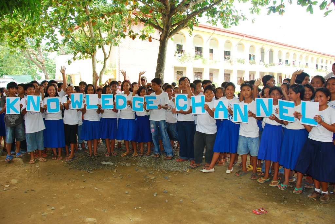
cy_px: 112
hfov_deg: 67.3
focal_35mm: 27
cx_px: 168
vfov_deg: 48.0
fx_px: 251
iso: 200
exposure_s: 1/60
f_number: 4.5
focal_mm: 18
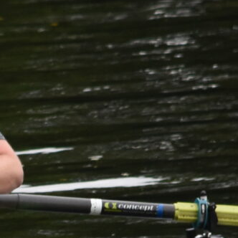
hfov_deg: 0.9
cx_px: -115
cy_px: 228
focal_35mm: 2048
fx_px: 15931
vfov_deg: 0.9
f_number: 5.6
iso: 1000
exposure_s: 1/160
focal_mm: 260
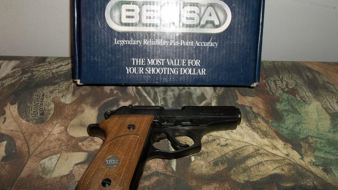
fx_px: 269
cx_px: 170
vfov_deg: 38.5
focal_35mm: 30
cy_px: 65
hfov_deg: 64.3
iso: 160
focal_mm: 4.9
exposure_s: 1/30
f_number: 3.5
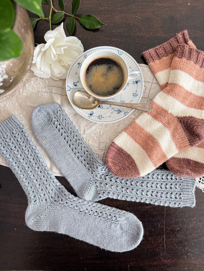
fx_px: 204
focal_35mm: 26
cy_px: 136
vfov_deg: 67.3
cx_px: 102
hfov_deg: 53.1
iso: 125
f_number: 1.5
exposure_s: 1/115
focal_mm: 5.7
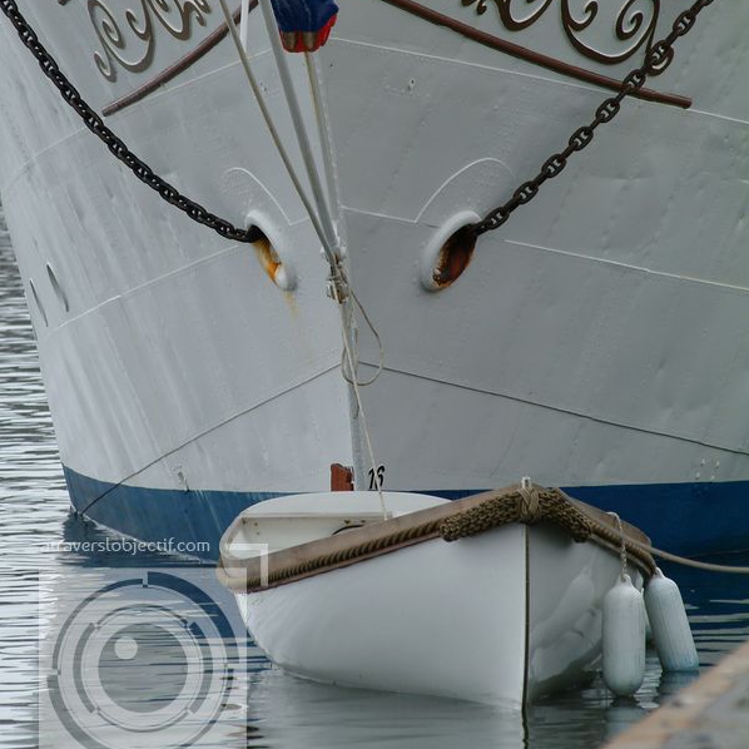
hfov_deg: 4.6
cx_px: 374
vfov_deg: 4.6
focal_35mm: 384
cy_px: 249
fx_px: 9400
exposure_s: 1/500
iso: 200
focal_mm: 200
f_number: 5.6
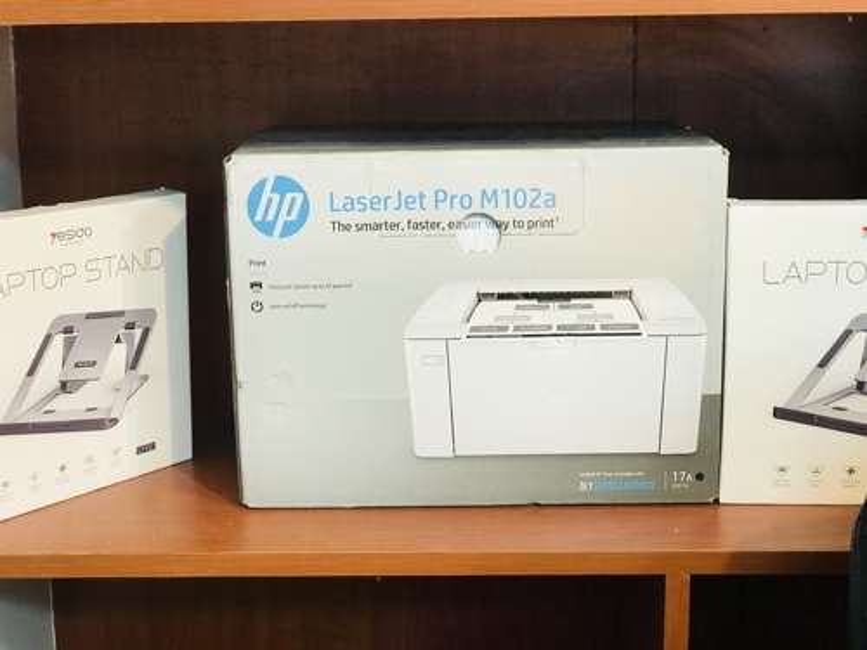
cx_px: 434
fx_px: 1428
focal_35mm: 57
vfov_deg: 25.7
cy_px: 325
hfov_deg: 33.8
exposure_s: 1/50
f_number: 2.8
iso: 250
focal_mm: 6.6
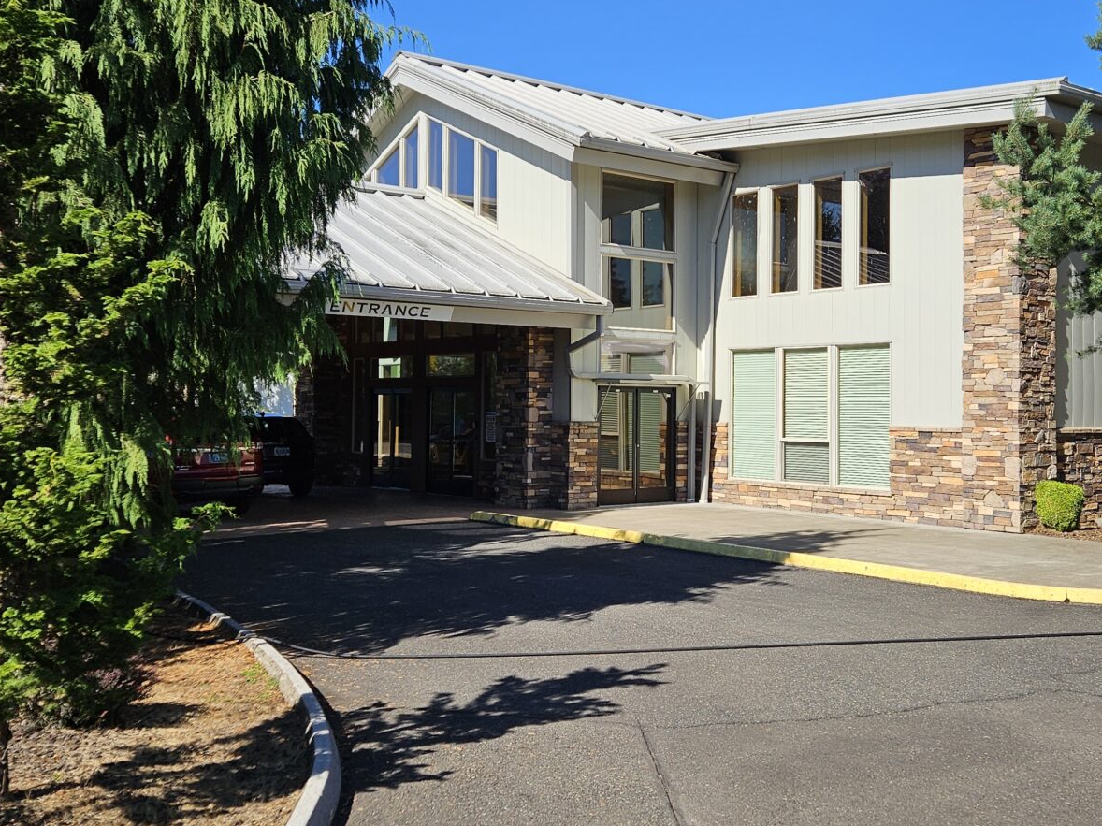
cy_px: 346
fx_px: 1273
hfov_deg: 46.5
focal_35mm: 40
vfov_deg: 35.9
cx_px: 664
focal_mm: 5.4
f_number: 1.8
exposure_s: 1/1967
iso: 25
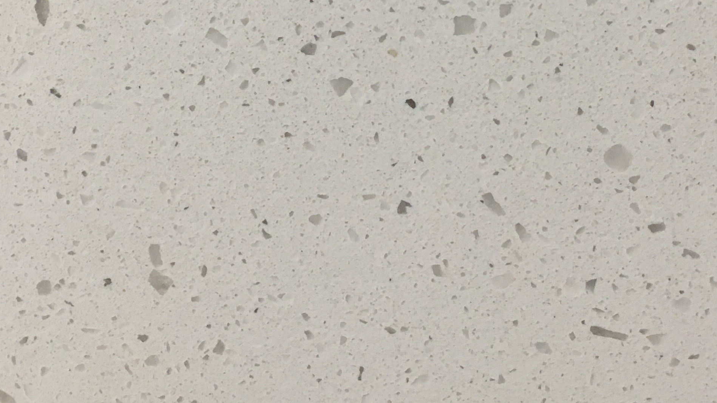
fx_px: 1274
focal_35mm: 67
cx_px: 393
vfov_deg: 17.4
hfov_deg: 31.4
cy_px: -31
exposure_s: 1/30
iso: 80
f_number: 2.2
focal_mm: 4.15
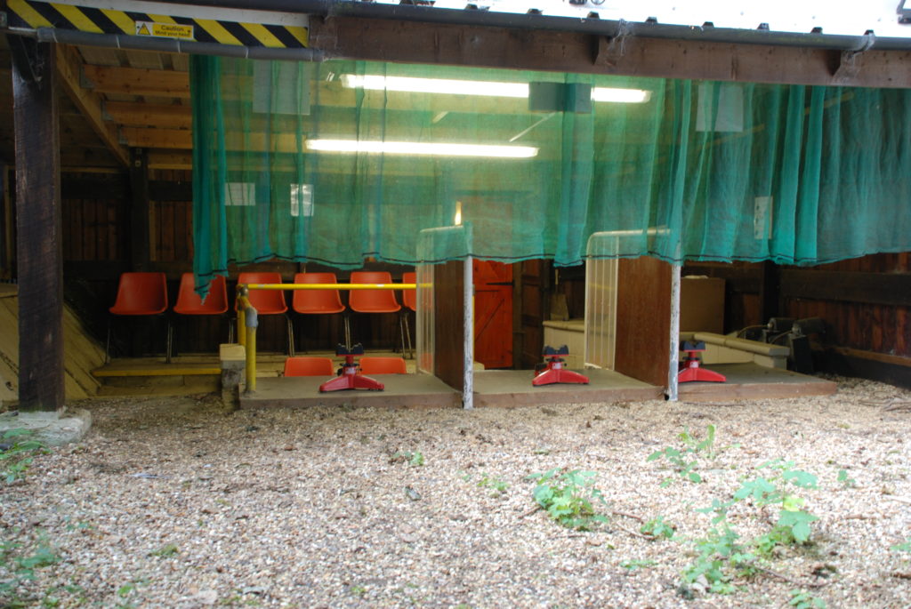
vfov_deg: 37.0
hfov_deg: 53.1
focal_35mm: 36
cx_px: 456
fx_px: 912
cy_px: 304
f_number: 4
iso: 250
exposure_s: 1/15
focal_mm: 24
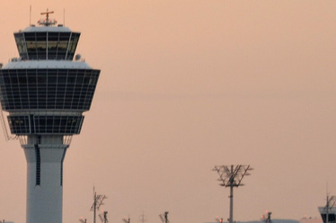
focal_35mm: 458
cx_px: -231
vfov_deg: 3.0
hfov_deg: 4.5
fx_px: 4267
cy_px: 304
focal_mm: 70
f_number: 5.3
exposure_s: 1/80
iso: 200
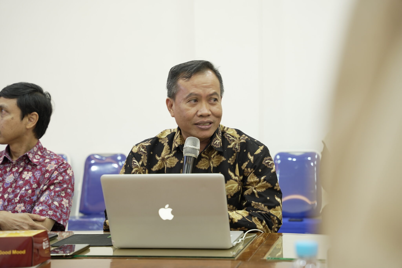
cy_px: 134
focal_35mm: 70
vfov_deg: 19.5
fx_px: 782
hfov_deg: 28.8
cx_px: 201
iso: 640
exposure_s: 1/30
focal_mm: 70
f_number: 4
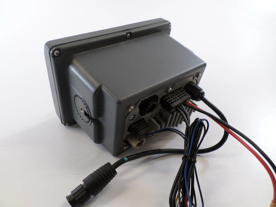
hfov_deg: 69.4
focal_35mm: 25
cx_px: 138
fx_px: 199
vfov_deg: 54.9
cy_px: 104
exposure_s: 1/30
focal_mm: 4.5
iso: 80
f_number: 2.5
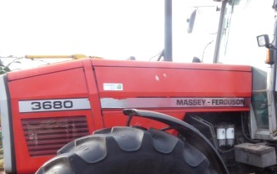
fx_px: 370
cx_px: 218
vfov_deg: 26.0
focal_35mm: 49
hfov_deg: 39.6
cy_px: 136
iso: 320
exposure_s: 1/60
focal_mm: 4.3
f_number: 8
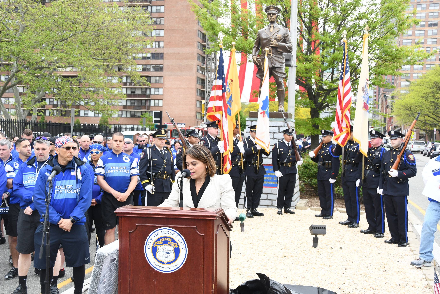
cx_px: 220
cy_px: 147
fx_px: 587
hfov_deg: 41.1
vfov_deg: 28.1
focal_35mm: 48
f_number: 6.3
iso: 400
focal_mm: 32
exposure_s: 1/160
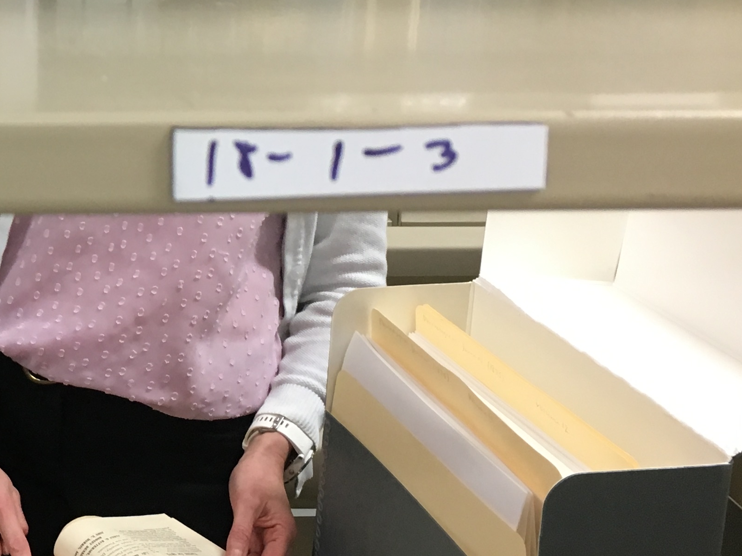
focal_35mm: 73
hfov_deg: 24.7
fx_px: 1565
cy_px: 104
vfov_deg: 19.9
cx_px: -87
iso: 100
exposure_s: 1/30
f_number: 2.2
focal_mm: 4.15
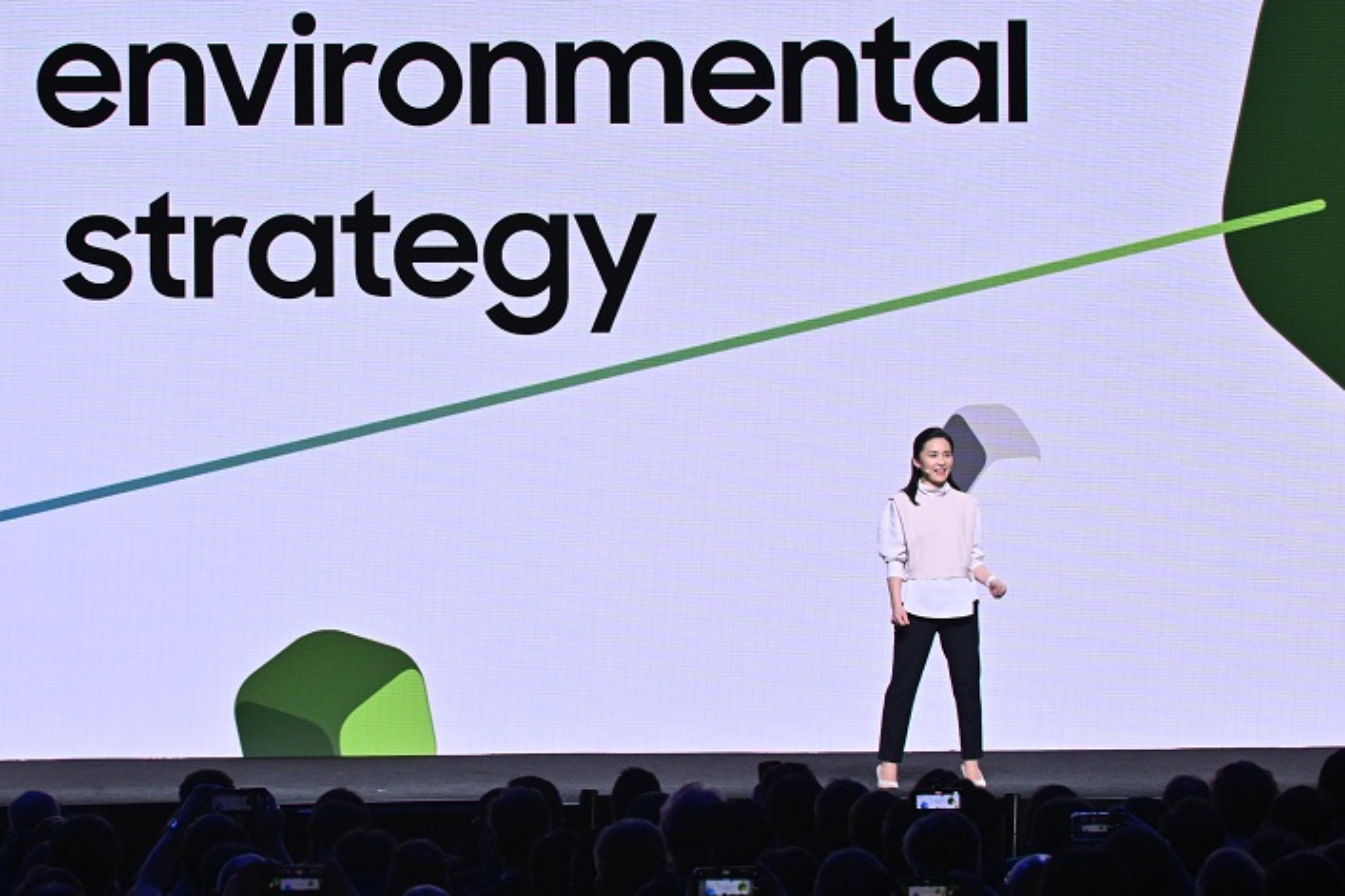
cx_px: 493
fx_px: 6872
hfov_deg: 11.2
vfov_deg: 7.5
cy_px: 436
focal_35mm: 184
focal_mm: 130
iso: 1600
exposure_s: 1/80
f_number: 13
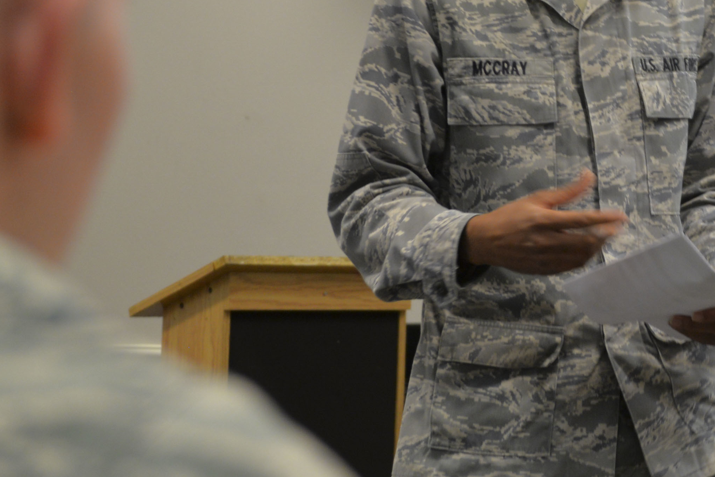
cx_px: 789
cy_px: 40
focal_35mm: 142
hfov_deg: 14.1
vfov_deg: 9.6
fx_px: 2821
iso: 800
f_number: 3.5
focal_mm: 48
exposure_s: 1/50
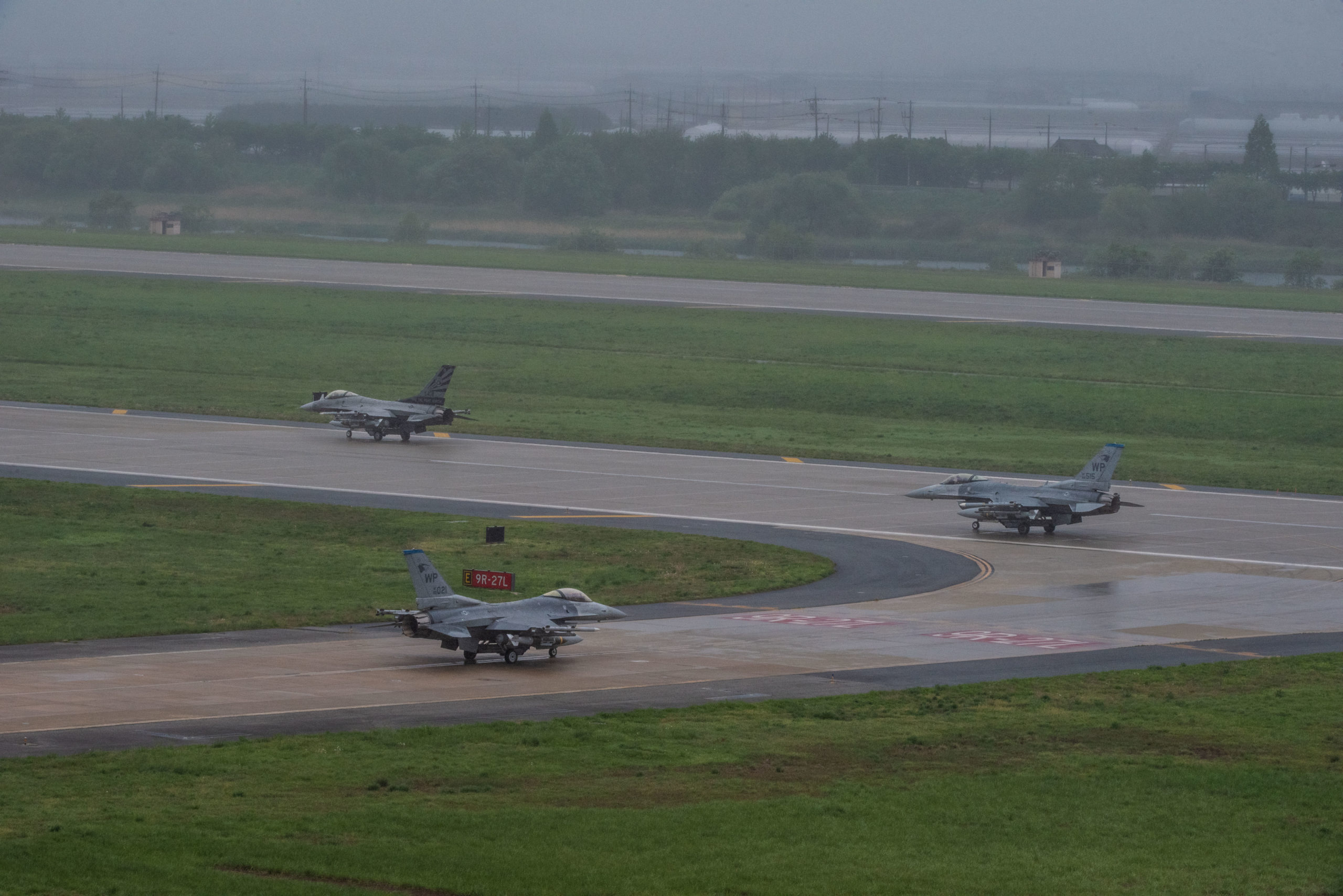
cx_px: 672
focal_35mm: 200
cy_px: 448
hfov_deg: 10.3
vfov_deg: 6.9
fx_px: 7464
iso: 1000
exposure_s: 1/200
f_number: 22
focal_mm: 200
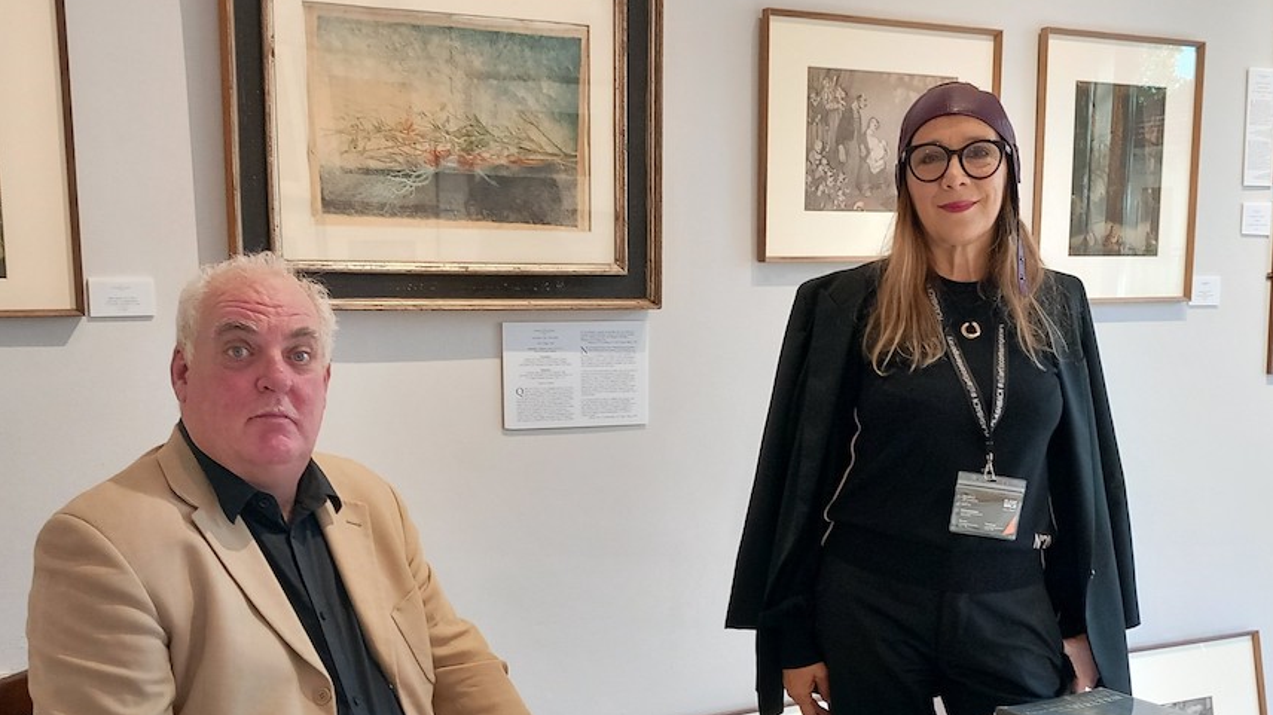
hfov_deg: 46.4
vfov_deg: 26.7
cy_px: 554
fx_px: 1485
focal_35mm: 44
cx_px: 663
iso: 200
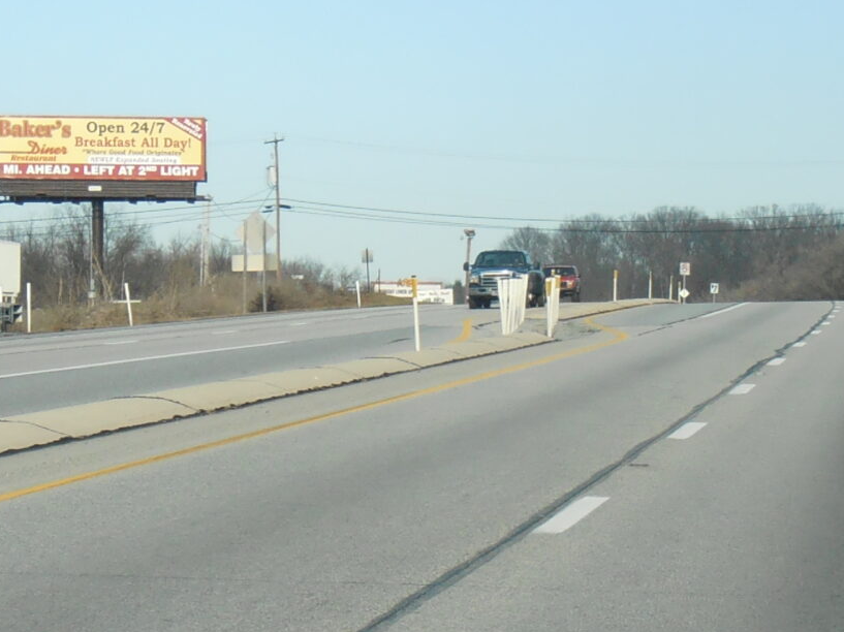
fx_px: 4241
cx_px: 356
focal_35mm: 174
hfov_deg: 11.4
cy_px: 313
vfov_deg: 8.5
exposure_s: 1/640
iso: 250
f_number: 5.5
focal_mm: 19.64
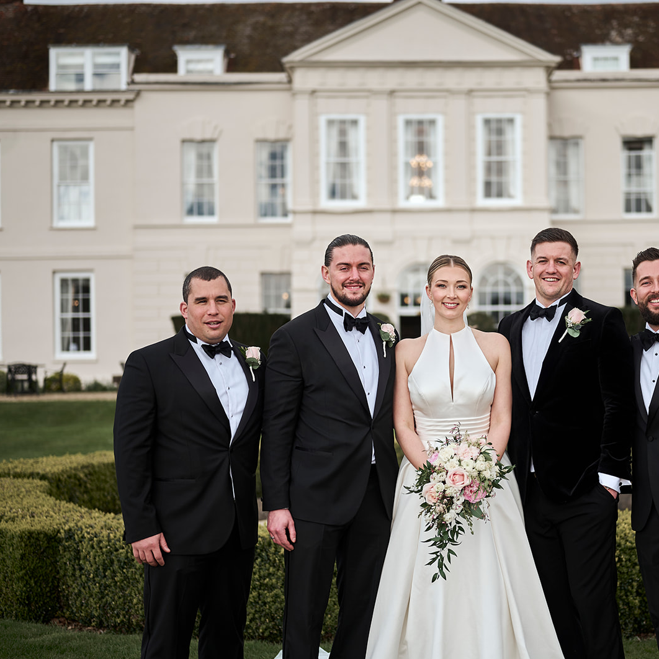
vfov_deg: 26.9
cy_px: 330
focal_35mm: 64
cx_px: 444
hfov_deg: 26.7
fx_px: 1378
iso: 100
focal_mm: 50
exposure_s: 1/3200
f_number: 1.8
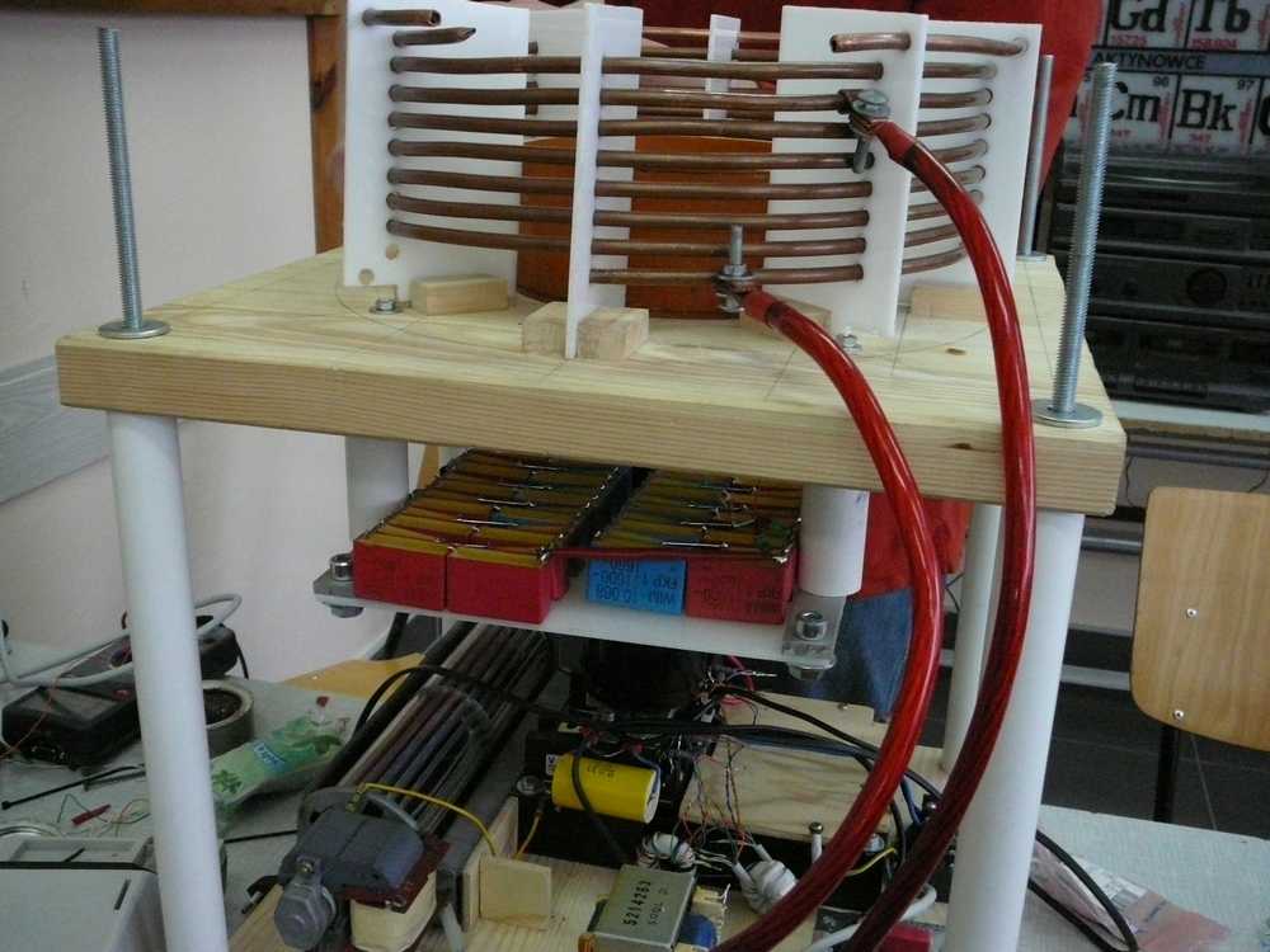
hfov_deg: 52.6
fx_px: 1284
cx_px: 635
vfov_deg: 40.7
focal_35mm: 35
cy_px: 476
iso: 400
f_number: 2.8
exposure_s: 1/80
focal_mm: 5.2
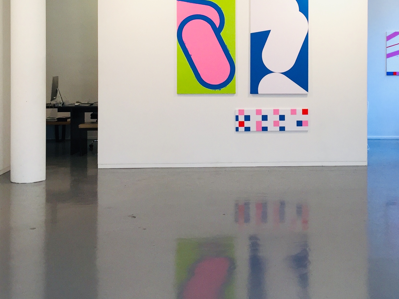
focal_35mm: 58
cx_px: 279
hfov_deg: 32.8
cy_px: 71
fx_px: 669
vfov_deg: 24.9
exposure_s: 1/100
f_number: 2.2
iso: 50
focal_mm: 4.15
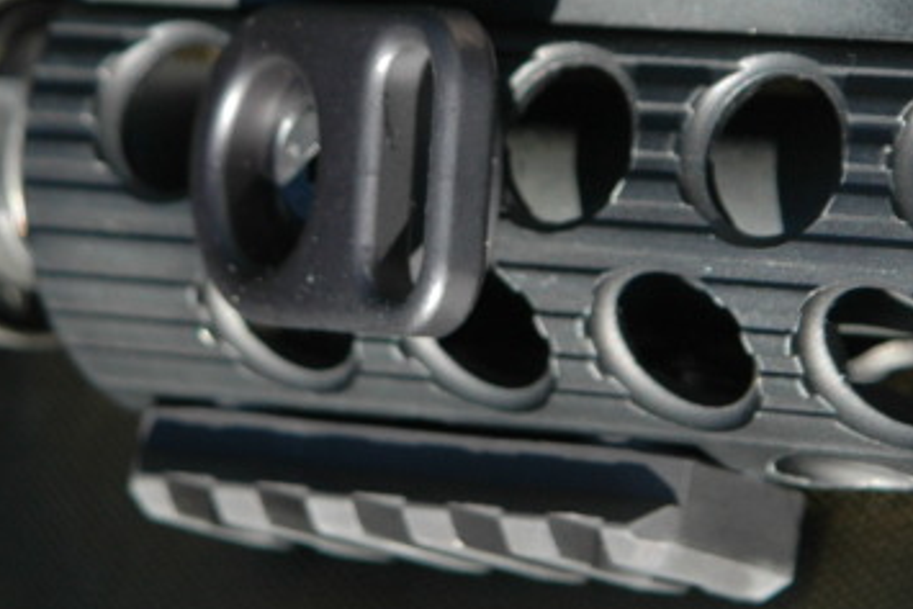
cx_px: 673
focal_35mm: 302
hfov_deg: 6.8
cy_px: -103
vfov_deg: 4.5
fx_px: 7662
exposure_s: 1/160
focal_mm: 70
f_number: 6.3
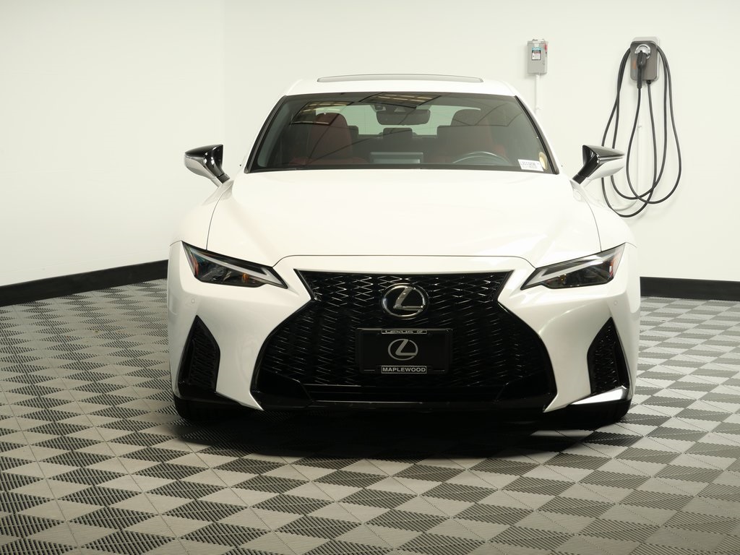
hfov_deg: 30.3
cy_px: 278
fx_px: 1368
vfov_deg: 22.9
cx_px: 370
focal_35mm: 64
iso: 250
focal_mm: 32
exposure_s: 1/250
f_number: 5.6
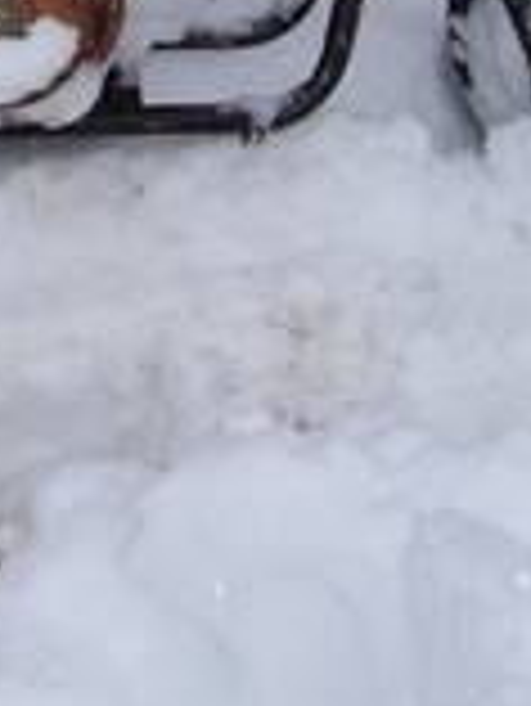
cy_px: -207
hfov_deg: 11.3
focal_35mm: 130
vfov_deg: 14.5
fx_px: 2655
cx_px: 18
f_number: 5.1
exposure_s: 1/420
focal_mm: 5.6
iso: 80
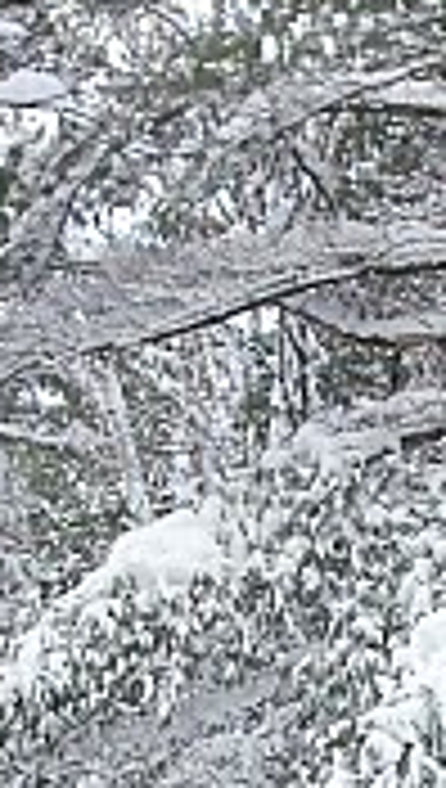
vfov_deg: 12.1
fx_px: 3433
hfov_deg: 7.2
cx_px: 833
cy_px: 1382
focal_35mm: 164
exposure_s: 1/217
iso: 50
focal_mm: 4.12
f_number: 2.4
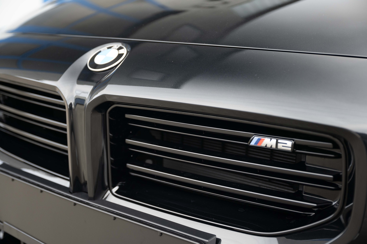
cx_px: 184
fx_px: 418
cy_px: 122
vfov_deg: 32.6
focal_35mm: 41
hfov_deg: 47.4
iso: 1400
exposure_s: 1/125
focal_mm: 41
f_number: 2.8
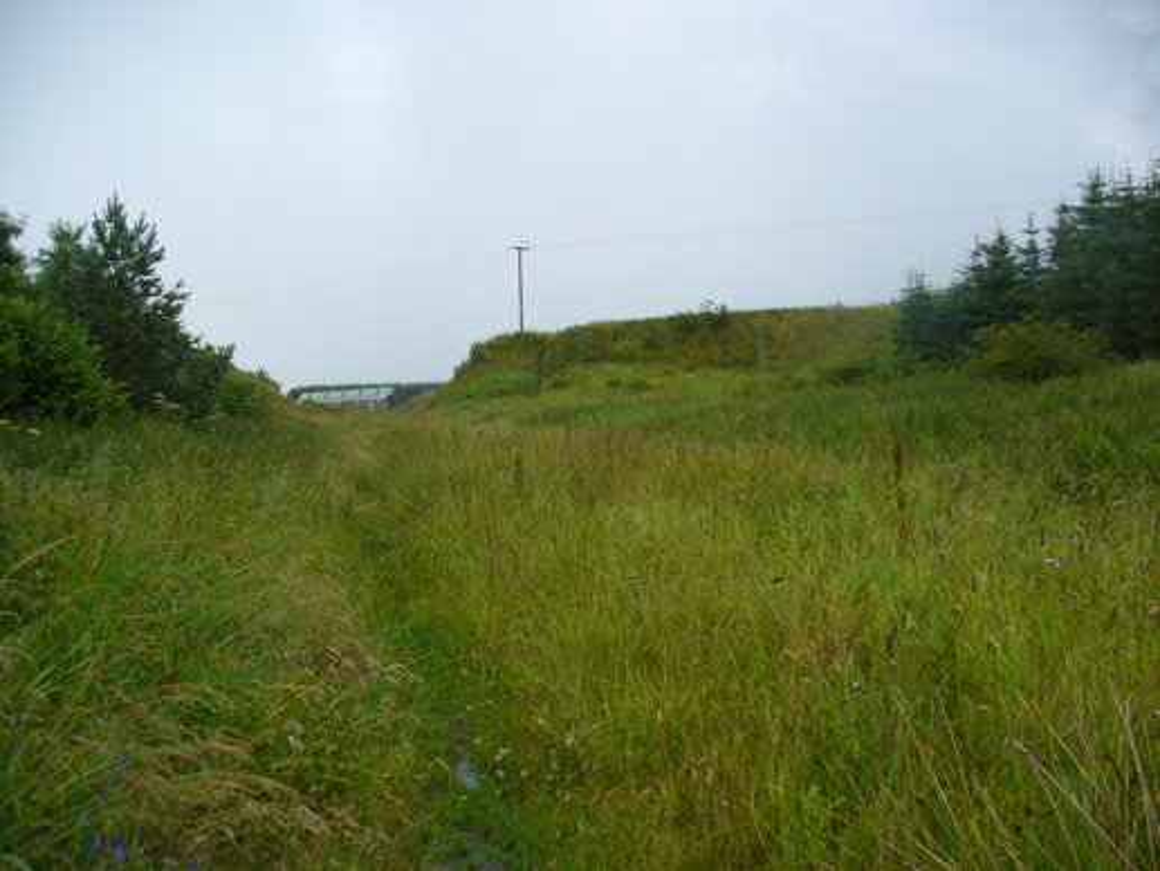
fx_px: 1240
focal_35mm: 37
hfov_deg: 50.1
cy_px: 436
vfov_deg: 38.7
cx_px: 580
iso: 80
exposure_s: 1/200
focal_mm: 6.1
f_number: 2.8
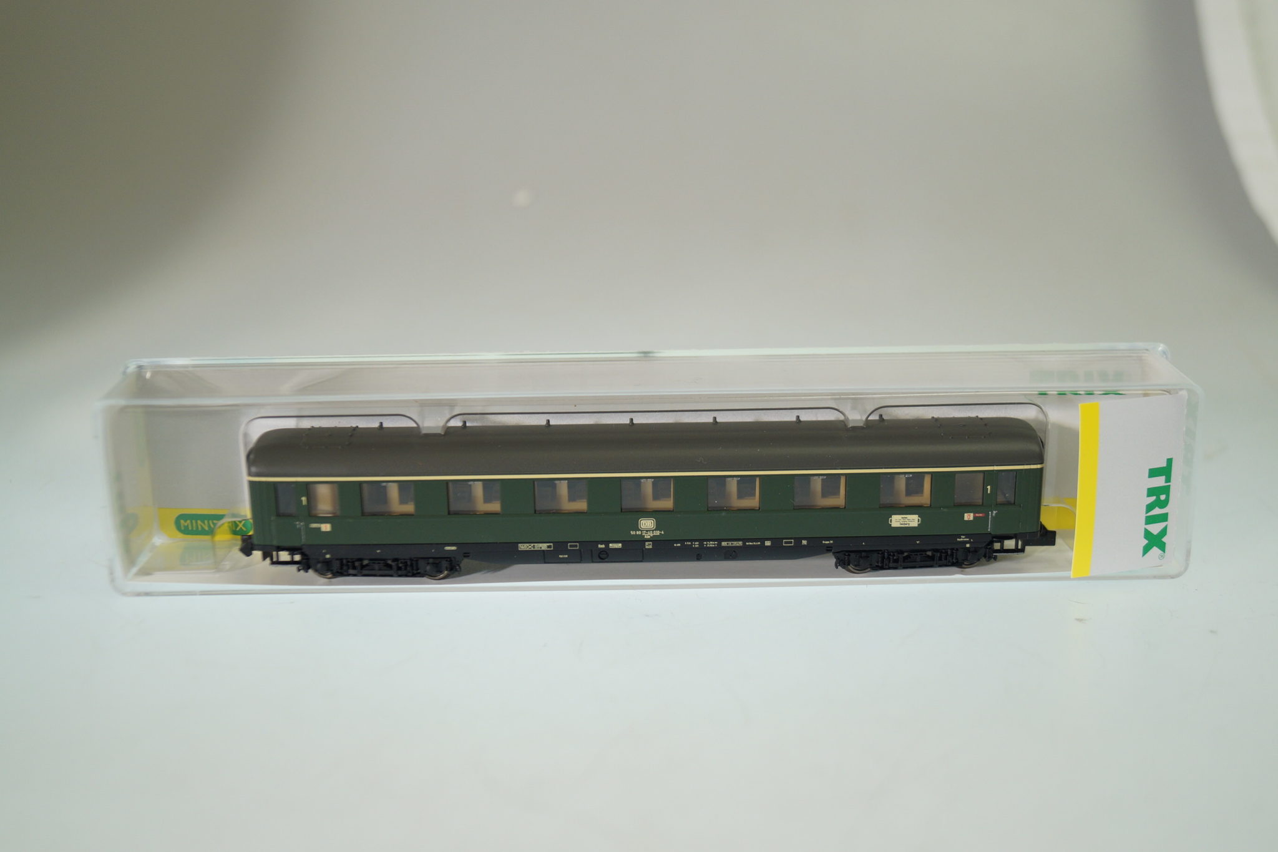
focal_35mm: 42
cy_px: 426
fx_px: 1491
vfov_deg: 31.9
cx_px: 639
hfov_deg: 46.4
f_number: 4.5
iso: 320
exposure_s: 1/160
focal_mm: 28
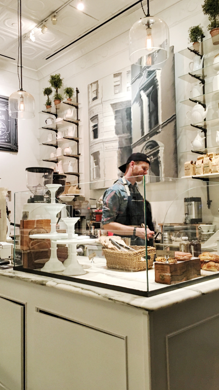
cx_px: 95
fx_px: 330
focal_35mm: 32
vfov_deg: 61.0
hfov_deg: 36.6
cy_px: 194
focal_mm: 4.15
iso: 100
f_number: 2.2
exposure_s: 1/30
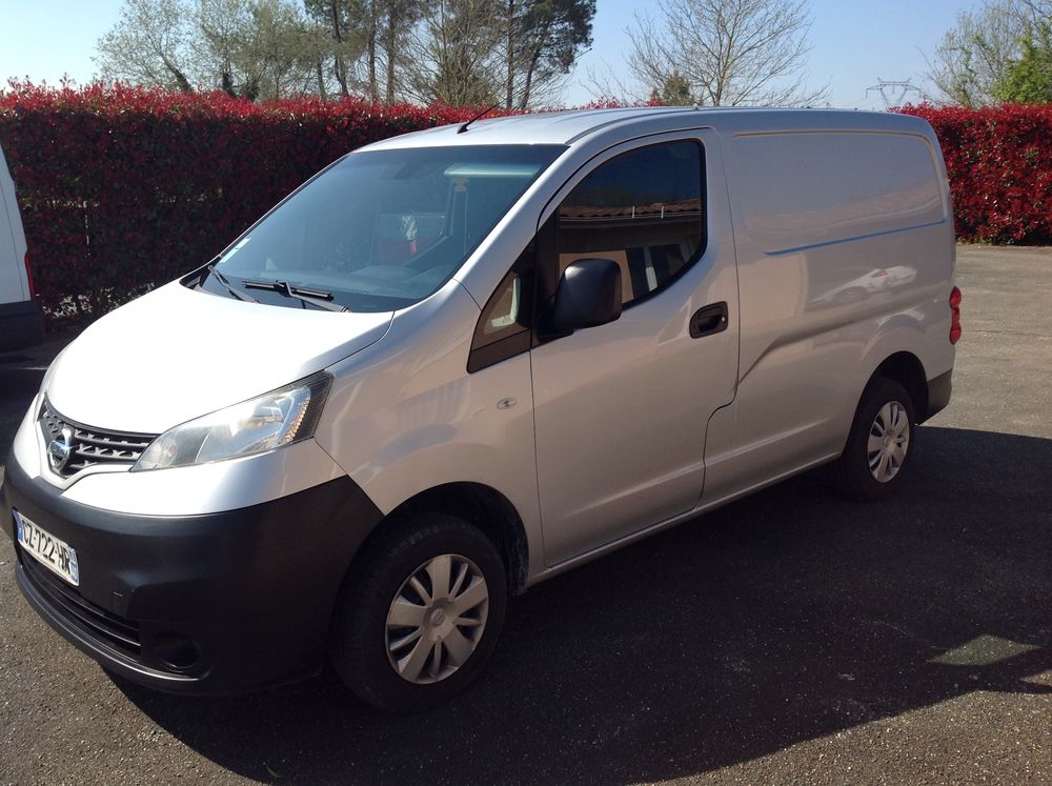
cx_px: 526
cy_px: 393
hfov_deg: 52.7
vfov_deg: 40.6
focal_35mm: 35
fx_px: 1062
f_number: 2.4
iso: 50
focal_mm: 4.28
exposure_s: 1/1374
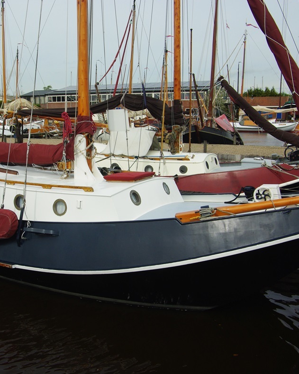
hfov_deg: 36.9
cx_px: 99
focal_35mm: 40
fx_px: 443
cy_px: 187
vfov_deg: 45.8
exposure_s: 1/250
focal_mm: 19
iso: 200
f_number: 11
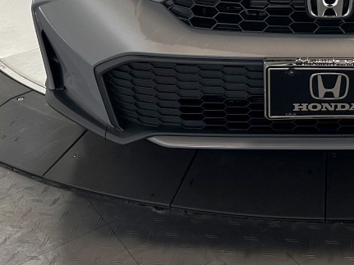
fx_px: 583
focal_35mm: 57
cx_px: 330
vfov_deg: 23.6
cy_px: -43
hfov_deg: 31.9
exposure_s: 1/60
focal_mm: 6.86
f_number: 1.78
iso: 250
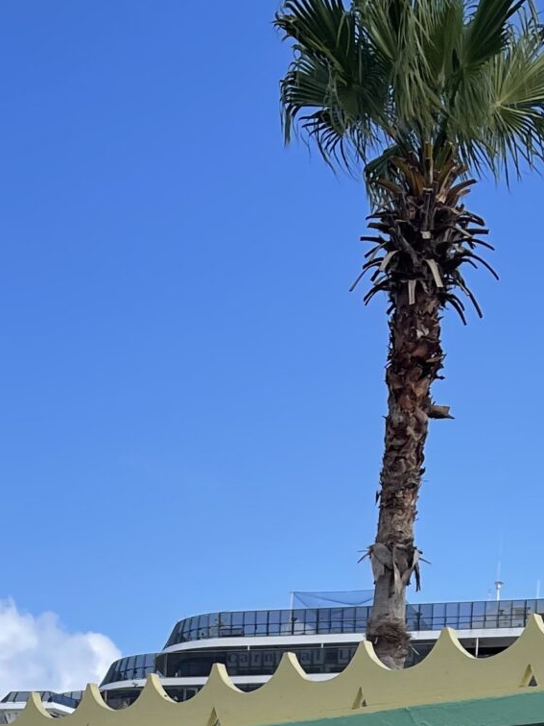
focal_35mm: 88
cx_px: 179
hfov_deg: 16.7
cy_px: 1155
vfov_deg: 19.0
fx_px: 1844
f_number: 1.6
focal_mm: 5.1
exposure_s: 1/1912
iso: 32
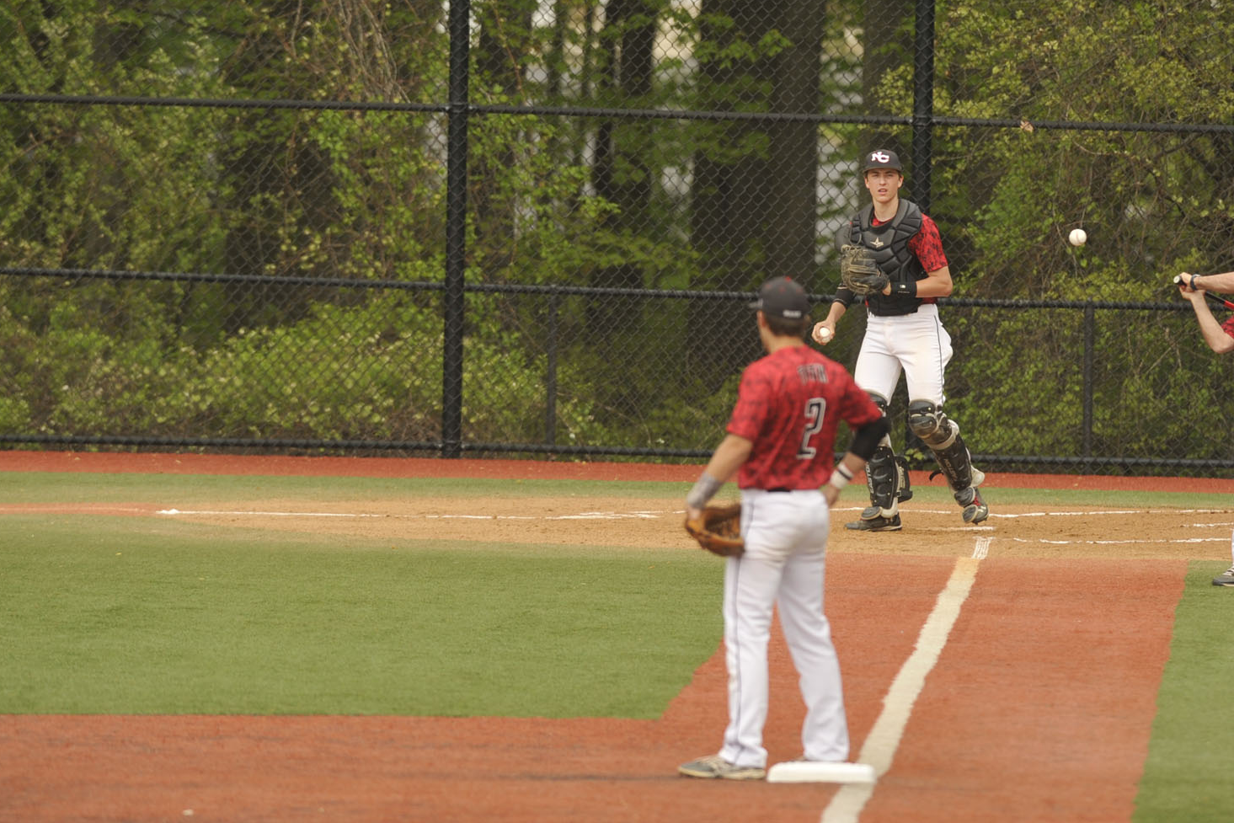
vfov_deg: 2.5
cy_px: 415
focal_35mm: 546
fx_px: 18716
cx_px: 614
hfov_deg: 3.8
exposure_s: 1/1250
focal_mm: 400
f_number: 5.6
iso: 400
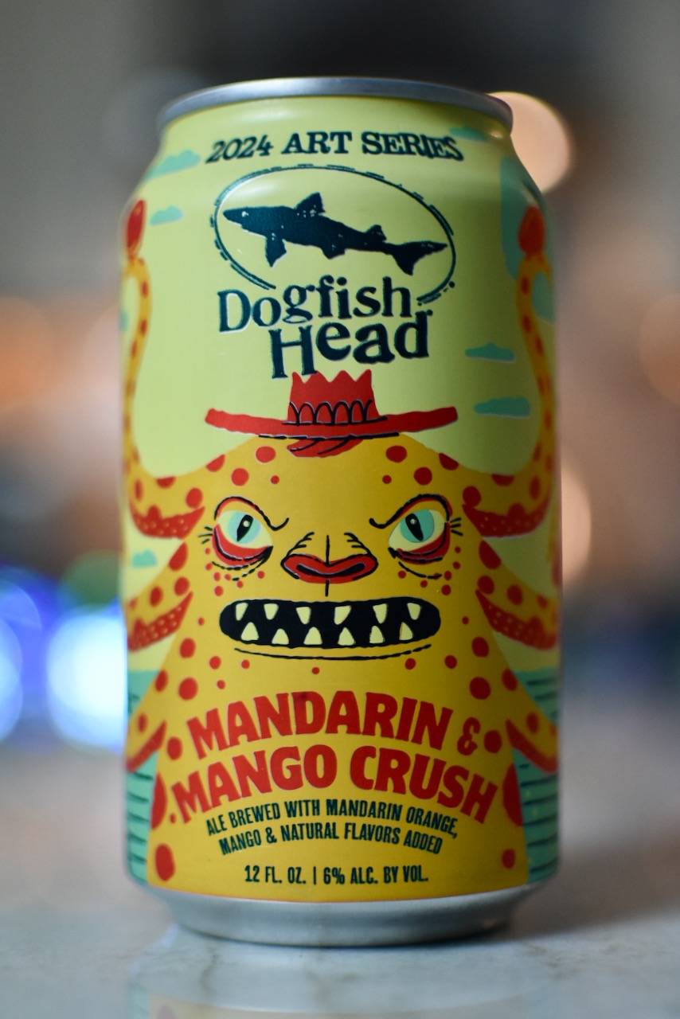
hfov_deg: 25.8
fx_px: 1487
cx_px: 340
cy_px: 510
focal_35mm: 52
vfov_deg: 37.8
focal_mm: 35
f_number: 1.8
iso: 1000
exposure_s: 1/400
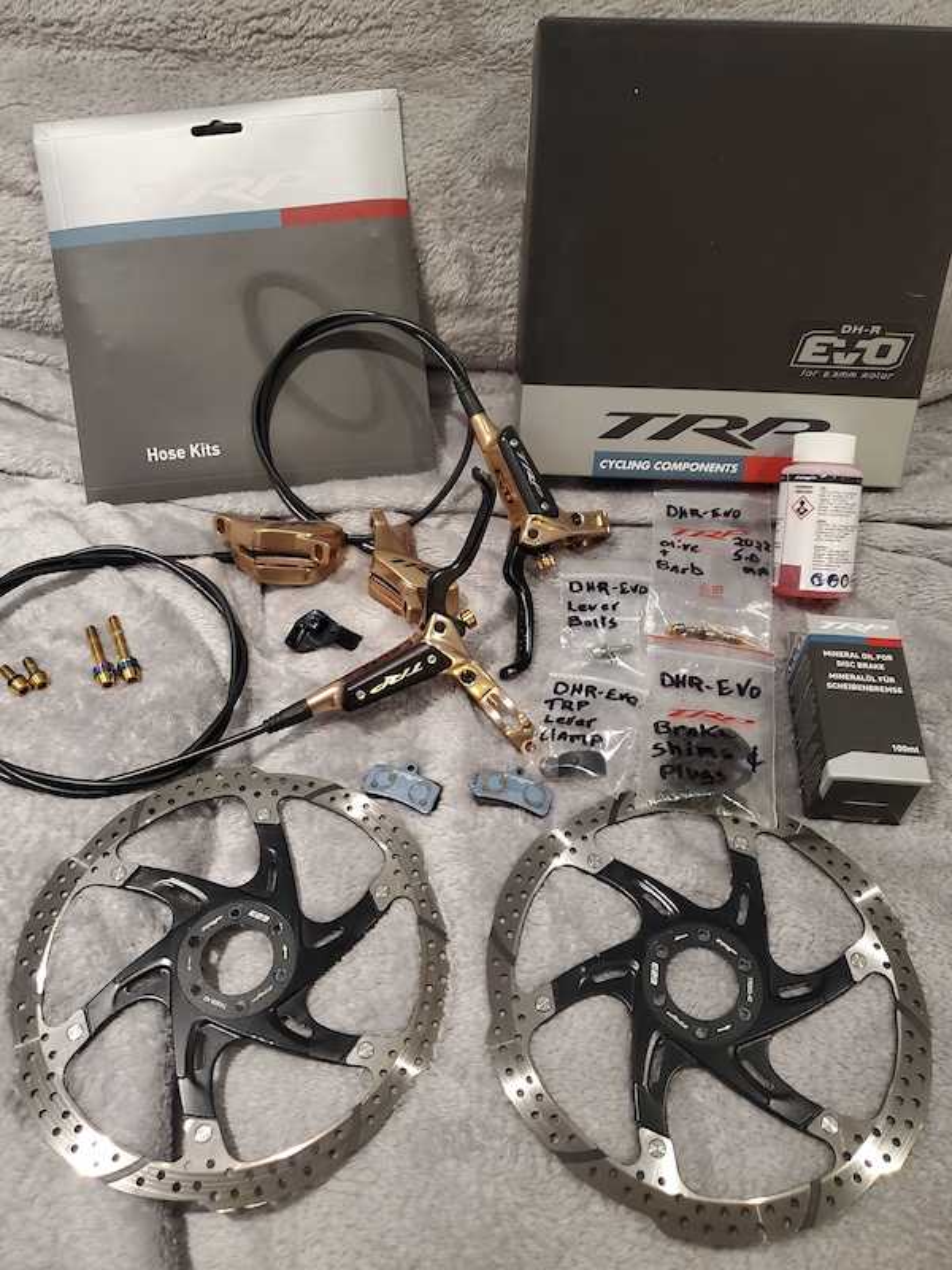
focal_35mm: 26
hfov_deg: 53.1
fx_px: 953
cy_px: 635
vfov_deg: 67.3
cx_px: 476
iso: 320
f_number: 1.5
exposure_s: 1/40
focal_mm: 4.3
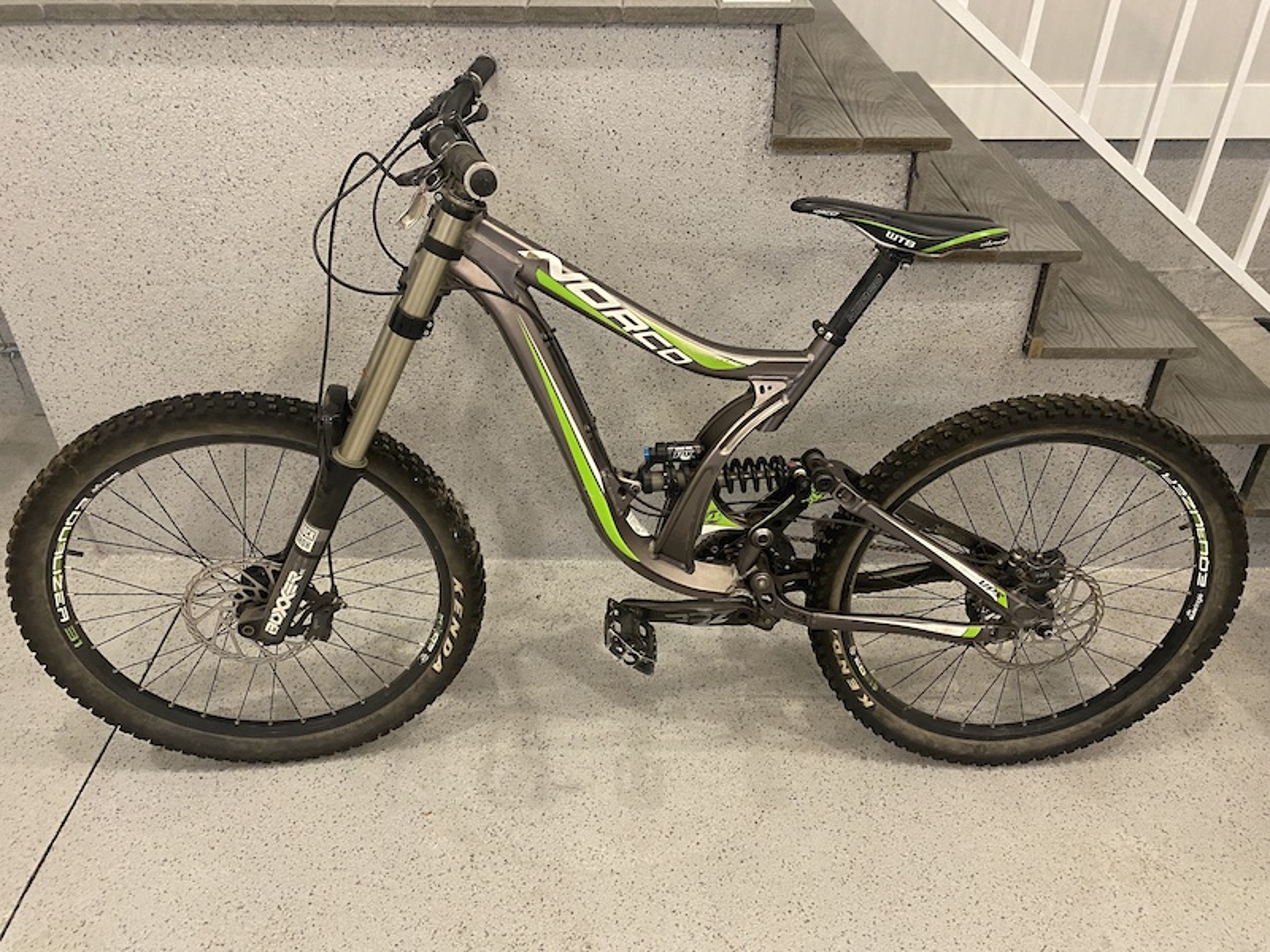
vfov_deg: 53.1
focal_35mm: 26
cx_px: 635
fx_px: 954
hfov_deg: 67.3
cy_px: 476
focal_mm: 4.25
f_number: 1.8
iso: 500
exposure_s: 1/40
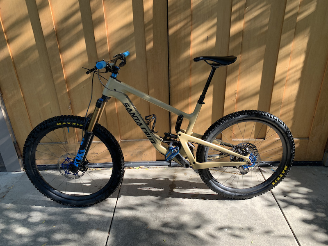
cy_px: 123
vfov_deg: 53.1
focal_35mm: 26
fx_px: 246
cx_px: 164
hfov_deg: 67.3
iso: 25
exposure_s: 1/175
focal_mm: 4.25
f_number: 1.8
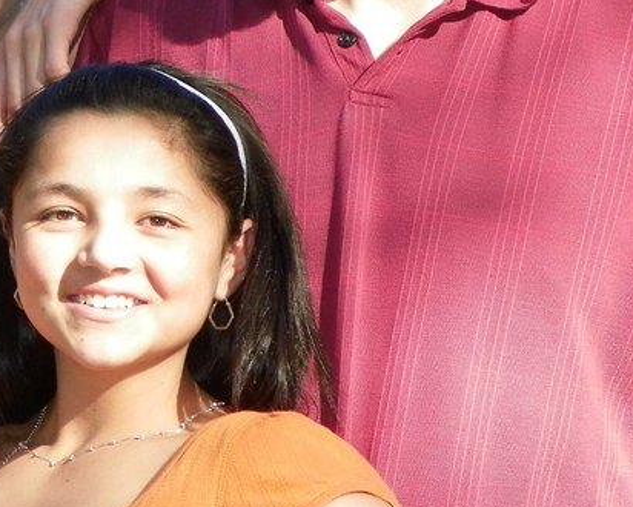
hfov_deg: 7.3
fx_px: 4911
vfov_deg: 5.9
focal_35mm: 262
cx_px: -146
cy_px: 97
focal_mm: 19.2
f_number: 4
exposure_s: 1/200
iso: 125
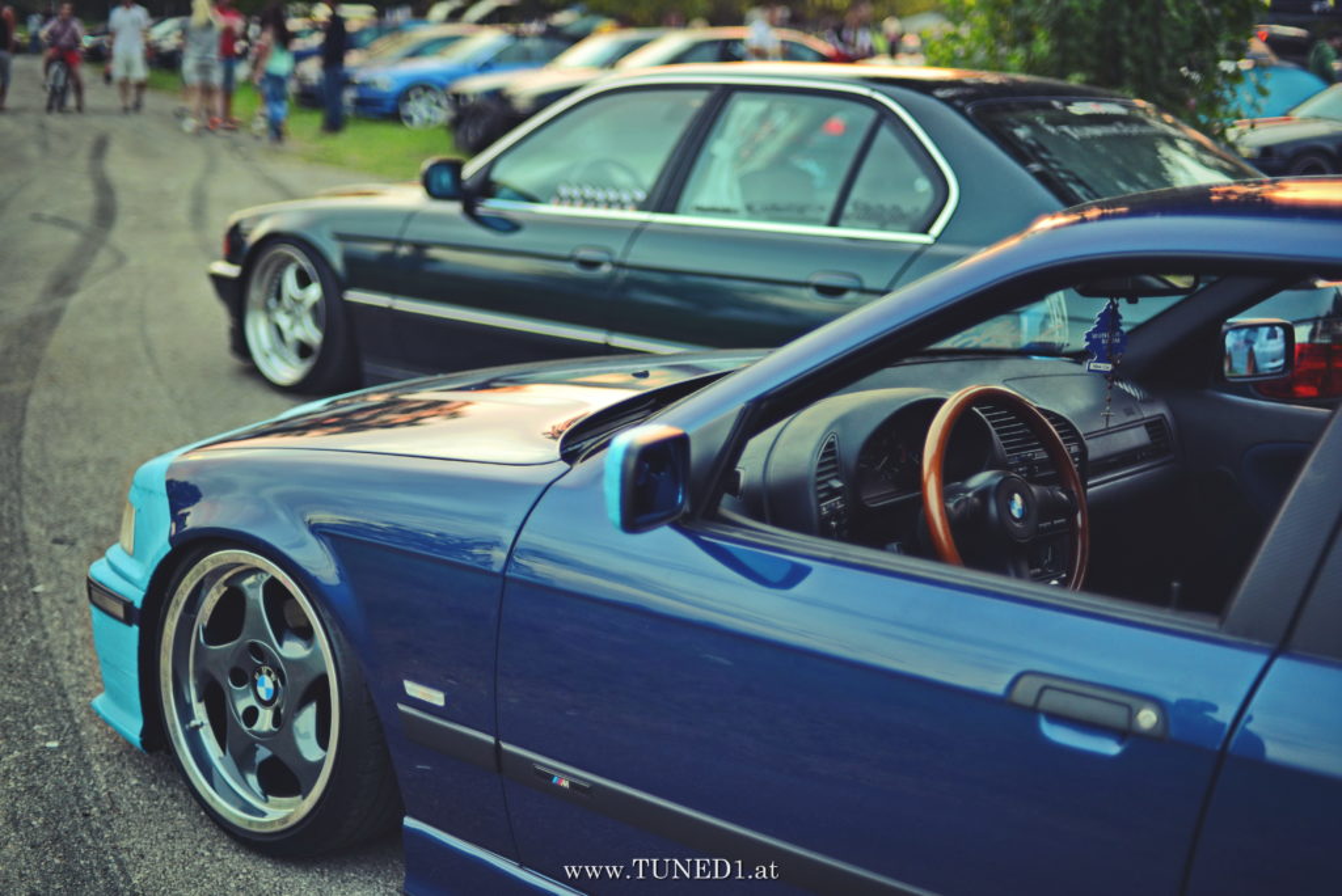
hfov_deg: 39.6
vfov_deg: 27.0
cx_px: 671
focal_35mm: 50
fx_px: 1865
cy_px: 448
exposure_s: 1/100
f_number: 1.4
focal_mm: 50
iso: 320
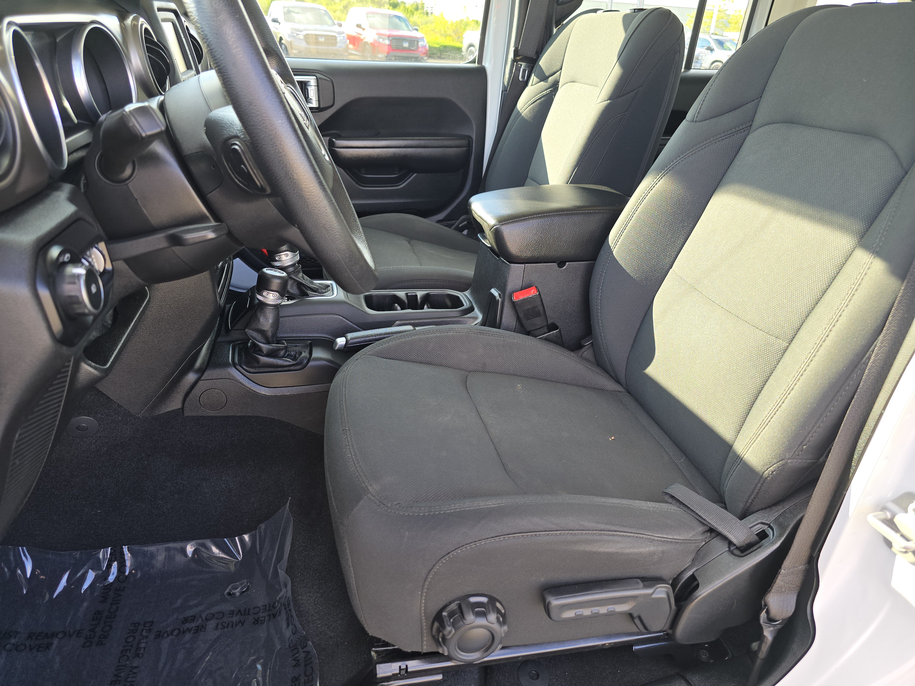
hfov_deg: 73.9
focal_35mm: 23
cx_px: 458
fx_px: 608
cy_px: 343
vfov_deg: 58.9
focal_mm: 6.3
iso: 25
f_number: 1.7
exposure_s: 1/120
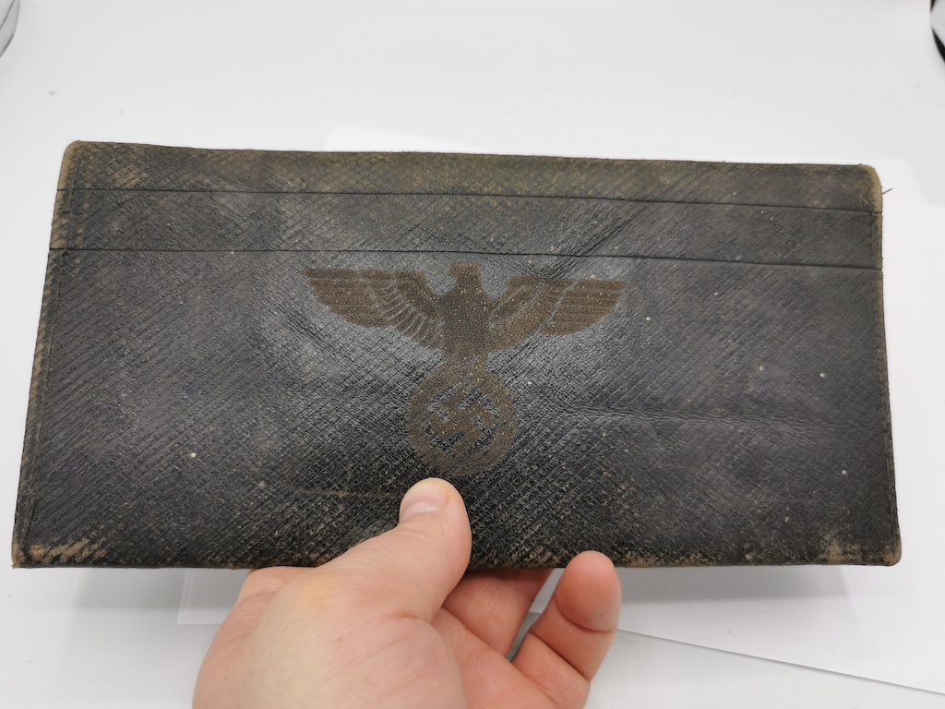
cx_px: 472
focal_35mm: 28
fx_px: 764
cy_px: 354
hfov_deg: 63.4
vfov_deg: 49.7
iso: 50
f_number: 1.8
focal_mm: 5.58
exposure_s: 1/708
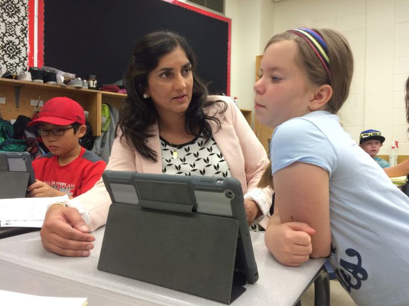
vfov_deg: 48.2
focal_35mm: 29
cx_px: 204
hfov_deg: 61.7
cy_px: 153
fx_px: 343
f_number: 2.2
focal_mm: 4.15
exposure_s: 1/30
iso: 64
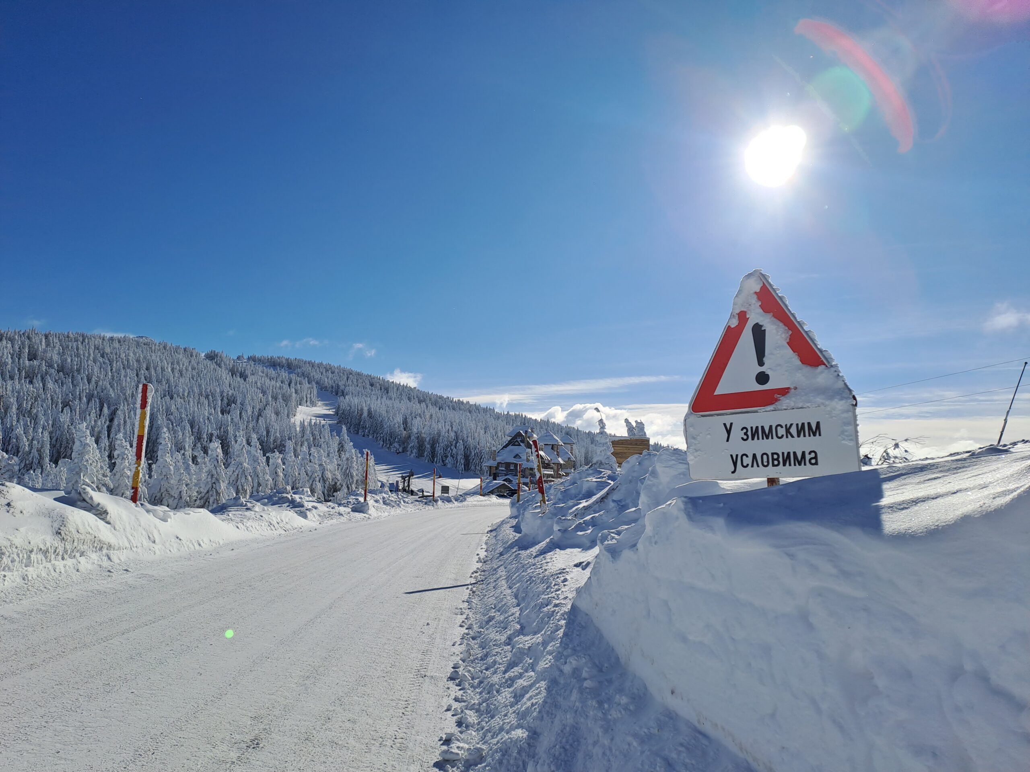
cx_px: 515
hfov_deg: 69.4
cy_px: 386
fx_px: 744
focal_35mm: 25
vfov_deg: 54.9
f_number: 1.8
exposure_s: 1/4975
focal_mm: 4.65
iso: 32
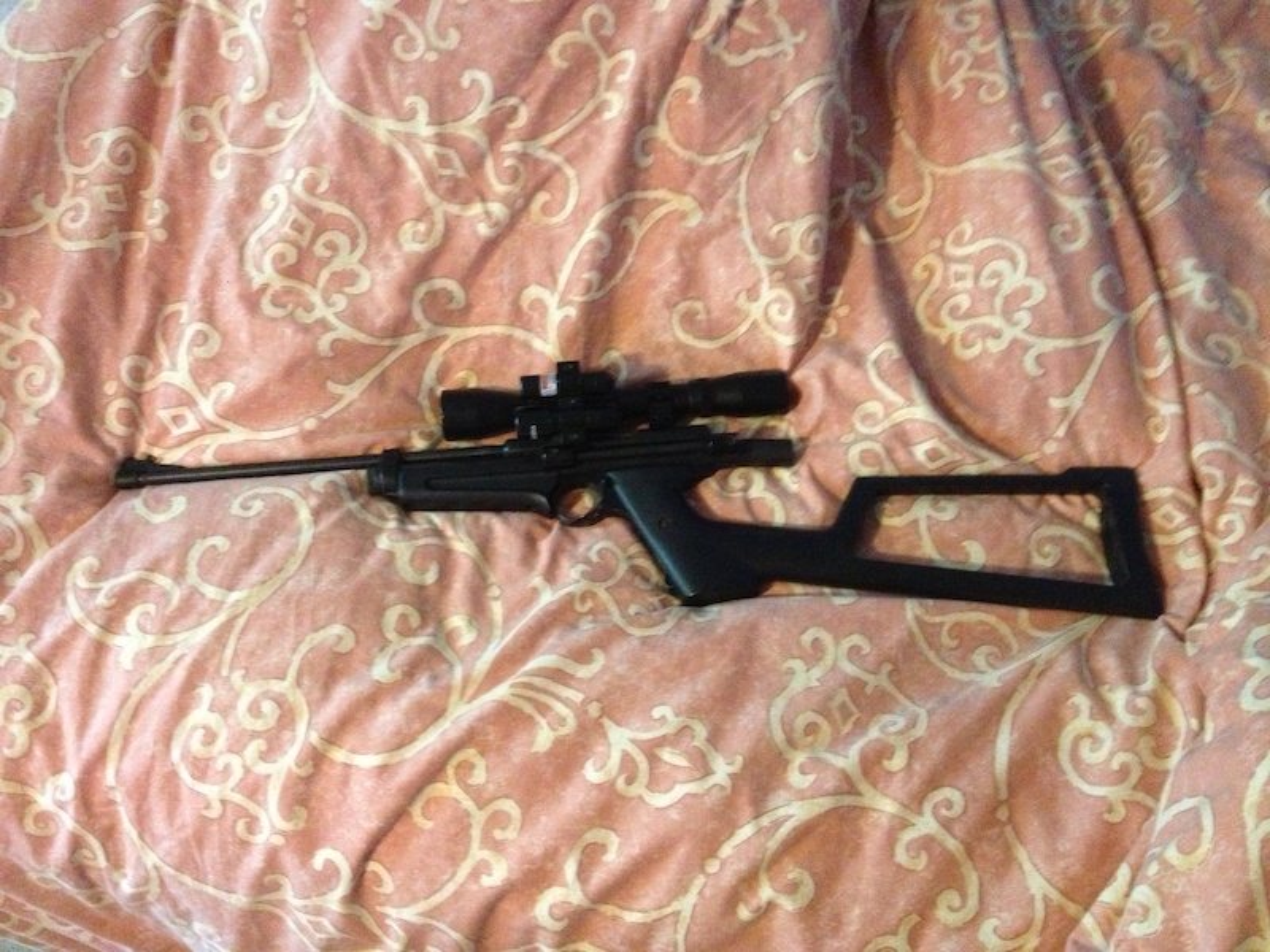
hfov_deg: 52.6
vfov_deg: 40.7
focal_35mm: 35
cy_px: 476
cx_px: 635
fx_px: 1284
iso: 640
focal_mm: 4.28
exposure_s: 1/15
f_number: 2.4
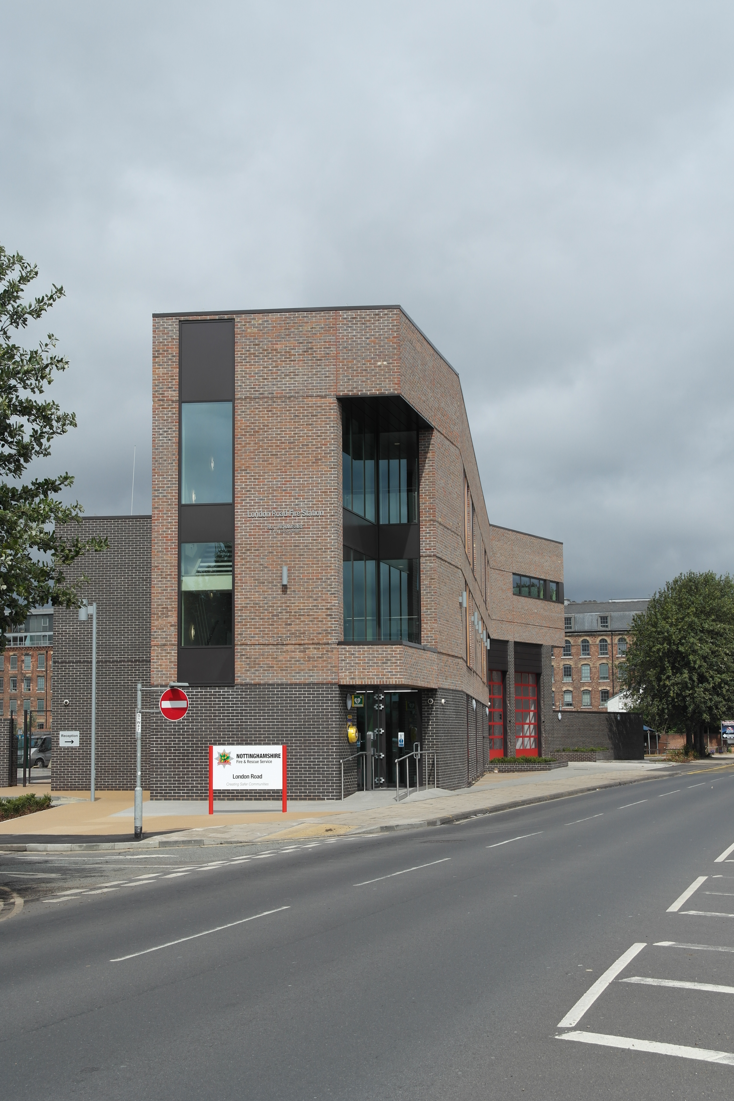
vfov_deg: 37.5
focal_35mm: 53
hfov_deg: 25.5
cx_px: 367
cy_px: 550
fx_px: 1621
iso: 100
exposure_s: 1/400
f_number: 8
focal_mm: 35
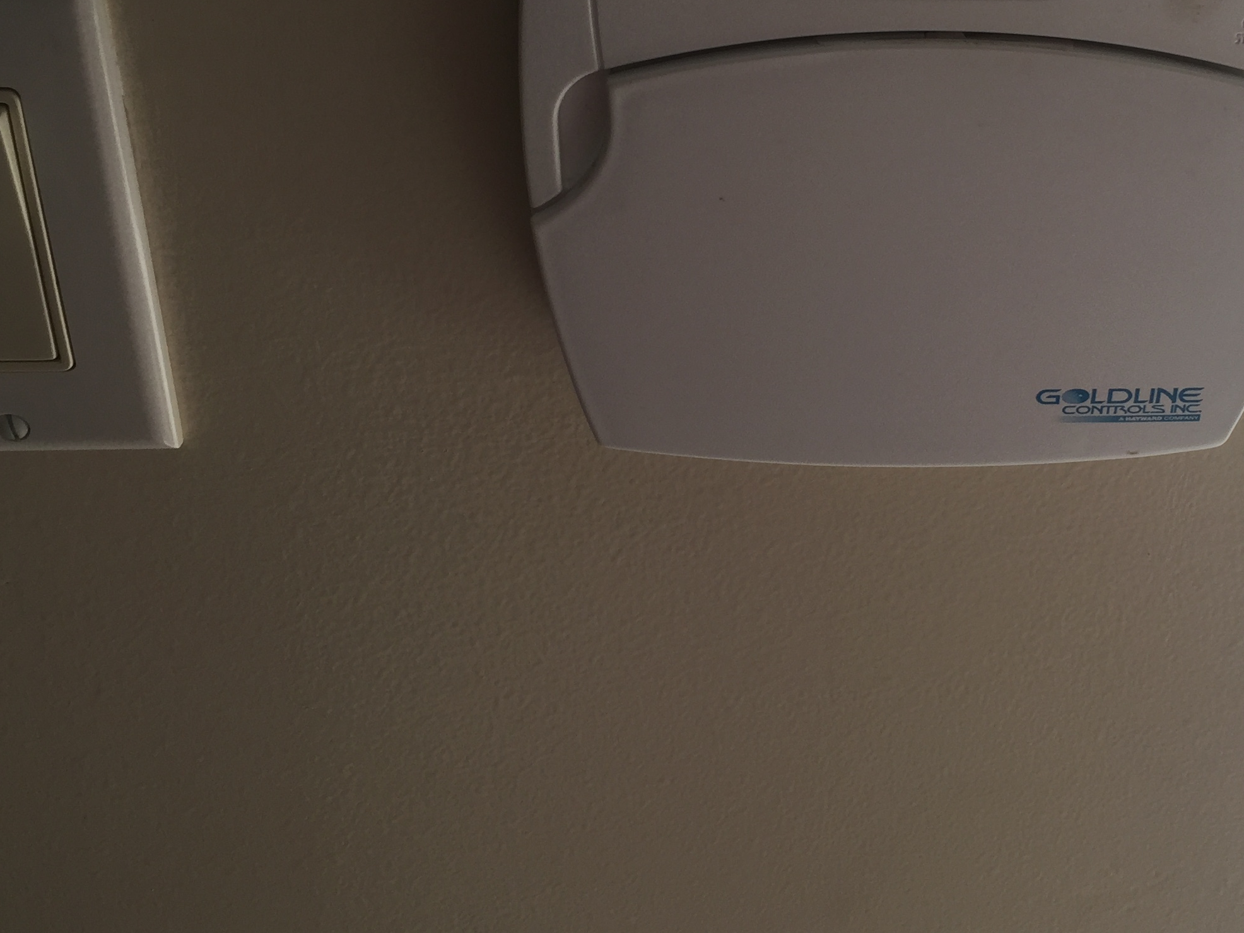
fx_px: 1725
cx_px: 850
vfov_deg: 30.1
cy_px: 326
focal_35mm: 48
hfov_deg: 39.1
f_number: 2.2
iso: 32
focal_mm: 4.15
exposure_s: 1/206
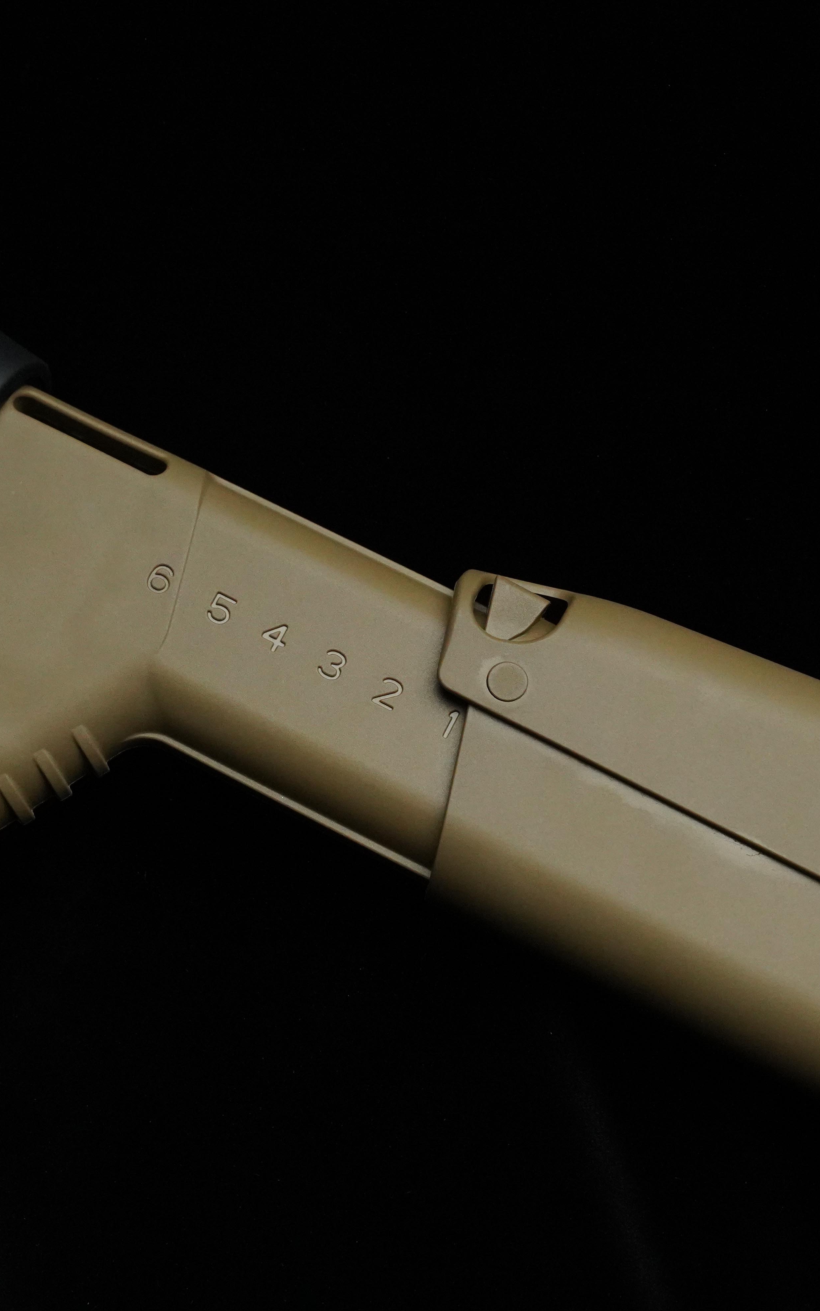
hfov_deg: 23.7
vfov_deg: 37.1
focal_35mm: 55
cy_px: 659
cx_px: 377
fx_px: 1953
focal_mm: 35.4
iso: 8000
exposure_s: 1/320
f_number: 6.3
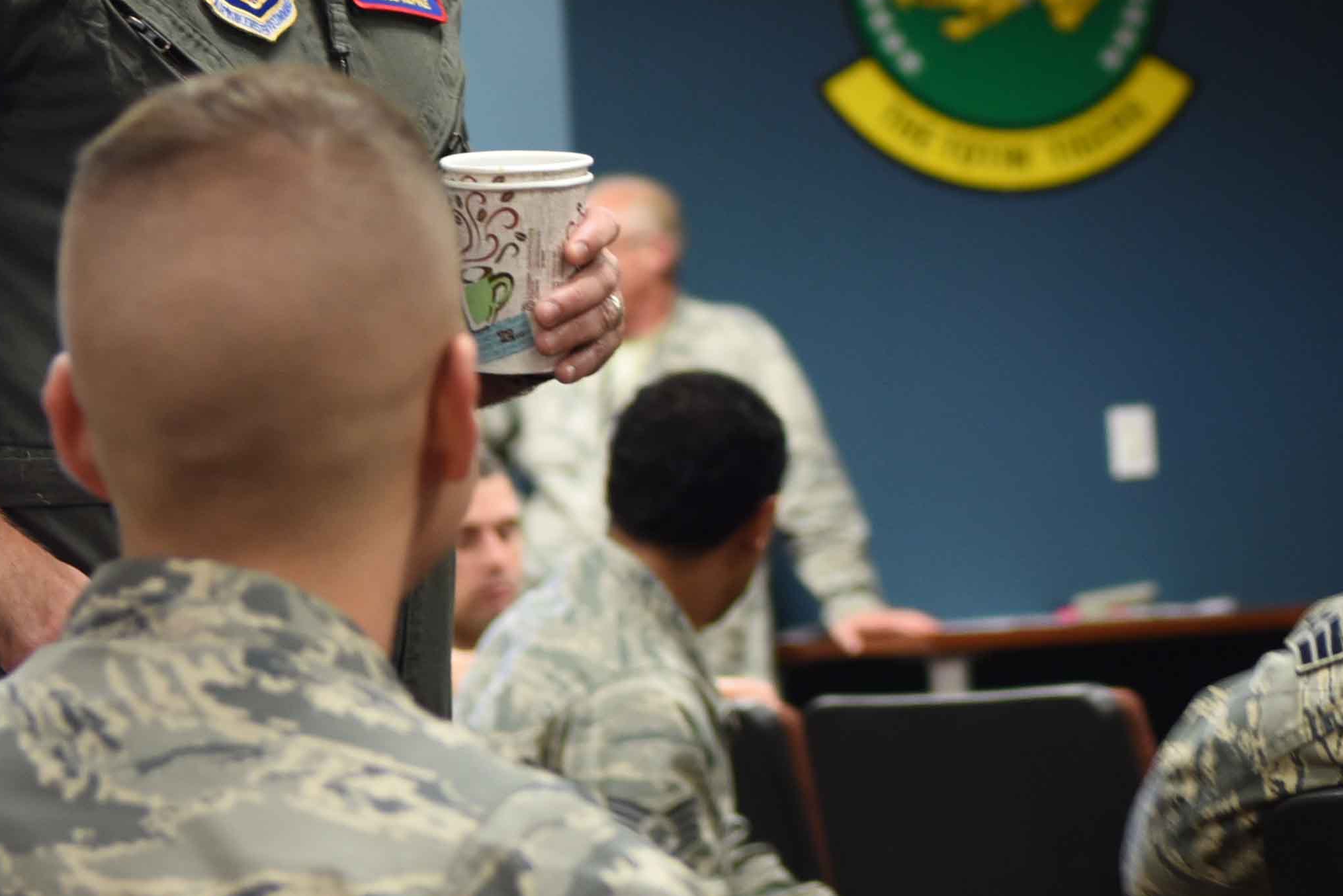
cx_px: 1062
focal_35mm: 163
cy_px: -106
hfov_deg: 12.5
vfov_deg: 8.4
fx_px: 6083
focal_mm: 55
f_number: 2.8
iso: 1250
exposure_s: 1/60
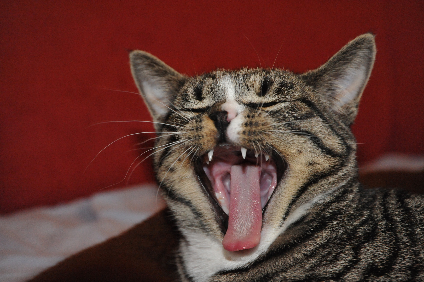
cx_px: 212
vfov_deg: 16.6
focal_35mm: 82
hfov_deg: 24.8
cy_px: 141
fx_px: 965
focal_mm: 82
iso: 6400
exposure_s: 1/60
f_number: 8
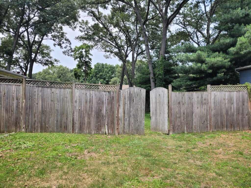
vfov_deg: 53.1
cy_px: 94
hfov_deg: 67.3
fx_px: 189
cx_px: 126
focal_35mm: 26
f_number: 1.8
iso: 40
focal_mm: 5.4
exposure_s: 1/1038
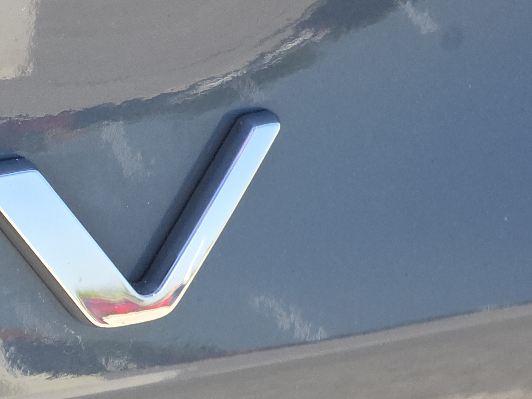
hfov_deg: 5.3
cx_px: -300
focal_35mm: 367
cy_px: 307
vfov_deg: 4.1
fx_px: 5641
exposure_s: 1/325
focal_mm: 18.6
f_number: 3.4
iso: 64
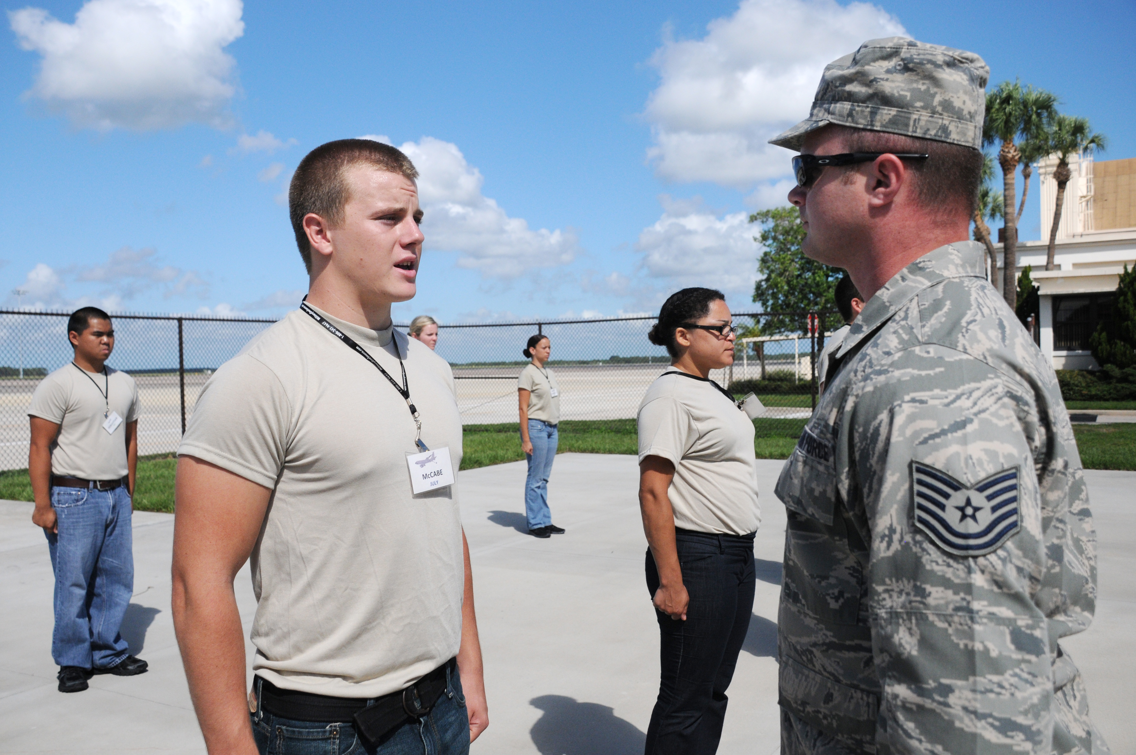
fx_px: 1040
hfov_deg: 57.3
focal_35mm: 33
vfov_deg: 39.9
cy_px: 378
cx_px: 568
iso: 500
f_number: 4.5
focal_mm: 22
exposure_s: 1/6400
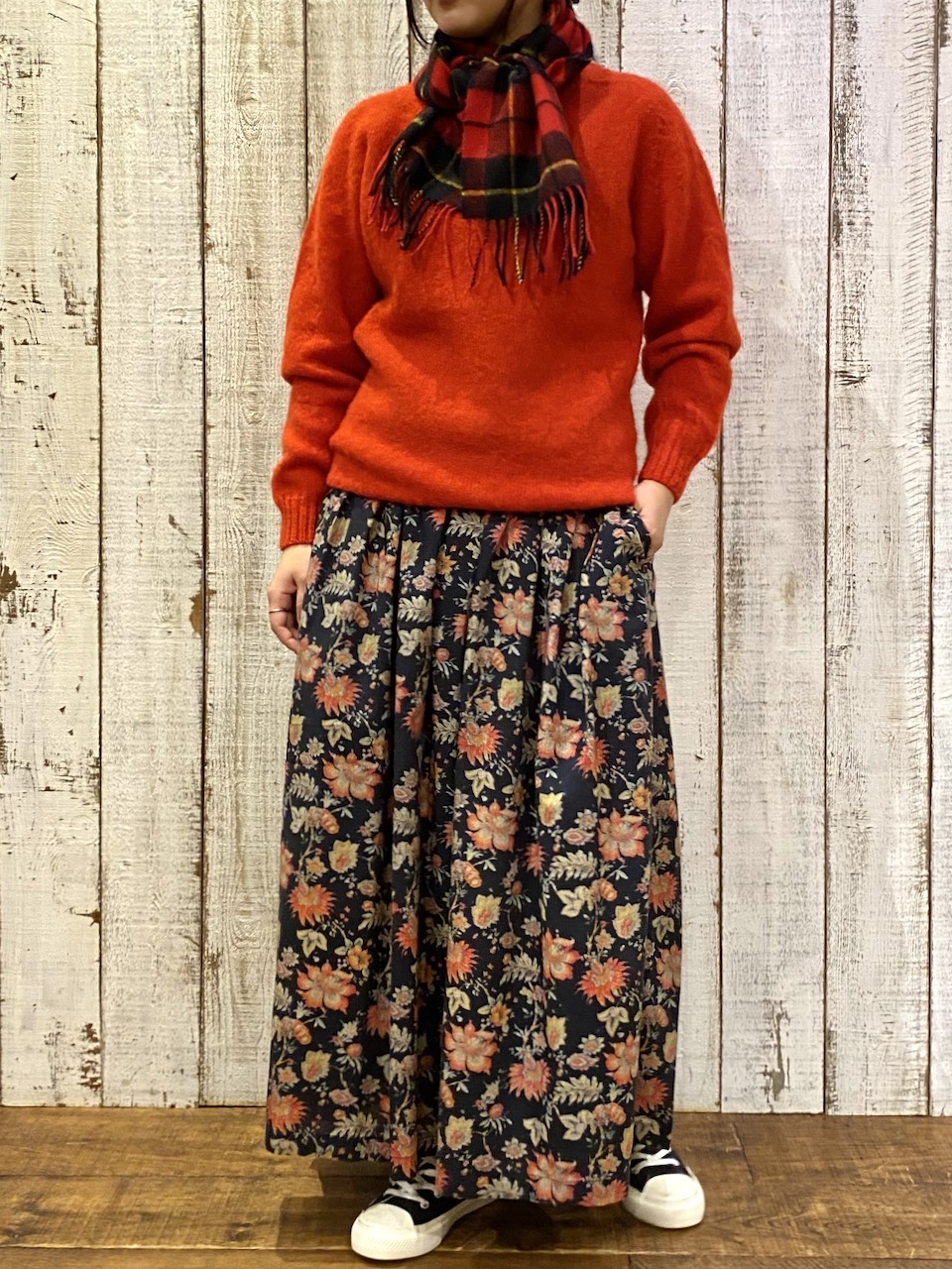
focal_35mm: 26
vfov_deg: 67.3
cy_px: 634
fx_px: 953
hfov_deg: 53.1
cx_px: 476
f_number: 1.8
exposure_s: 1/50
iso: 125
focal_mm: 4.25
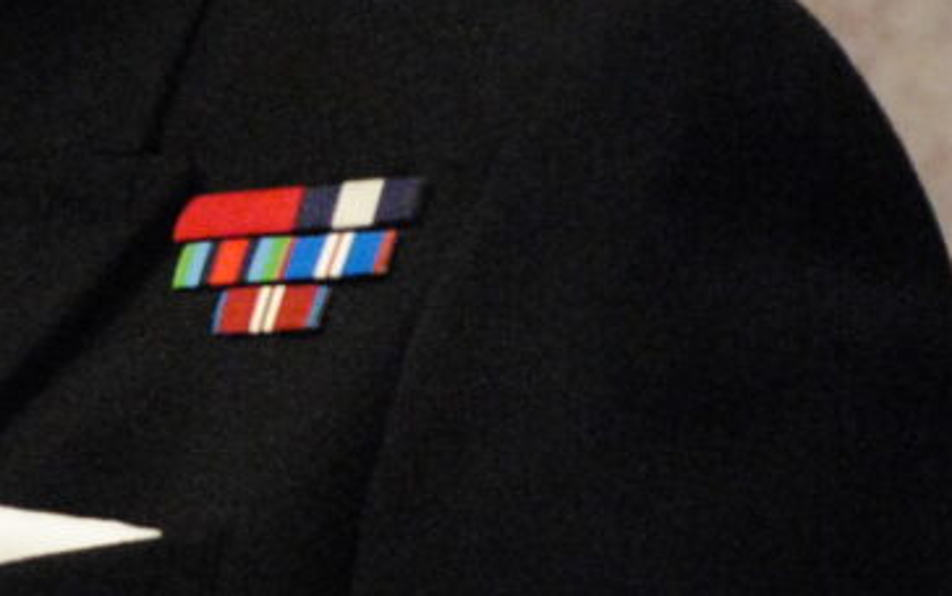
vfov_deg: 1.1
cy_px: 153
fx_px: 31283
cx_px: -672
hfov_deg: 1.7
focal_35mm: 1205
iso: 1600
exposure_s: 1/160
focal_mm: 140
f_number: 4.8
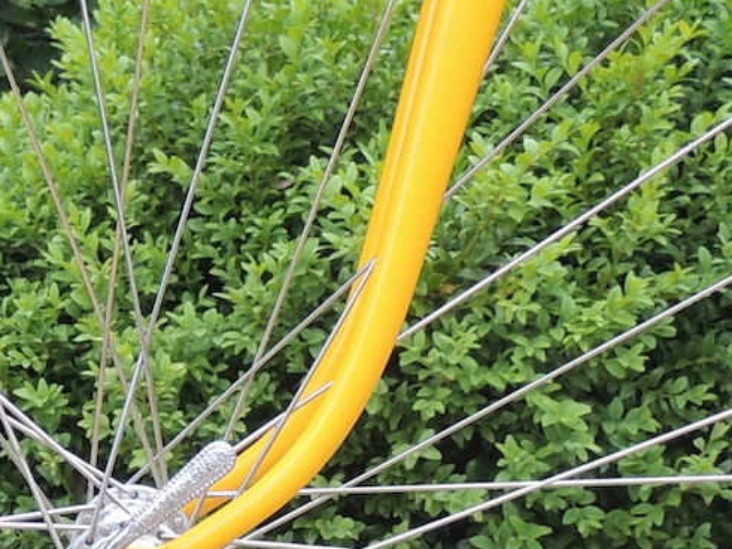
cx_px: -25
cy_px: 461
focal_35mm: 163
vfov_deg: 9.1
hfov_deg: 12.0
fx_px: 3446
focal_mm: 7.1
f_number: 3.3
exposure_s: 1/125
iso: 100
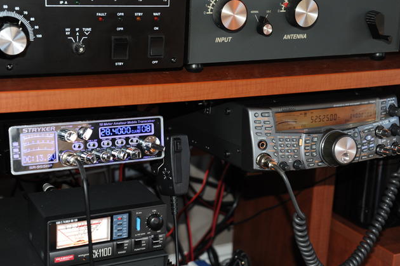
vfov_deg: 20.6
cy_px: 120
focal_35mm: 66
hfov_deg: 30.5
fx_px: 733
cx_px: 213
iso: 1000
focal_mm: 52
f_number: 5
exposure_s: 1/60
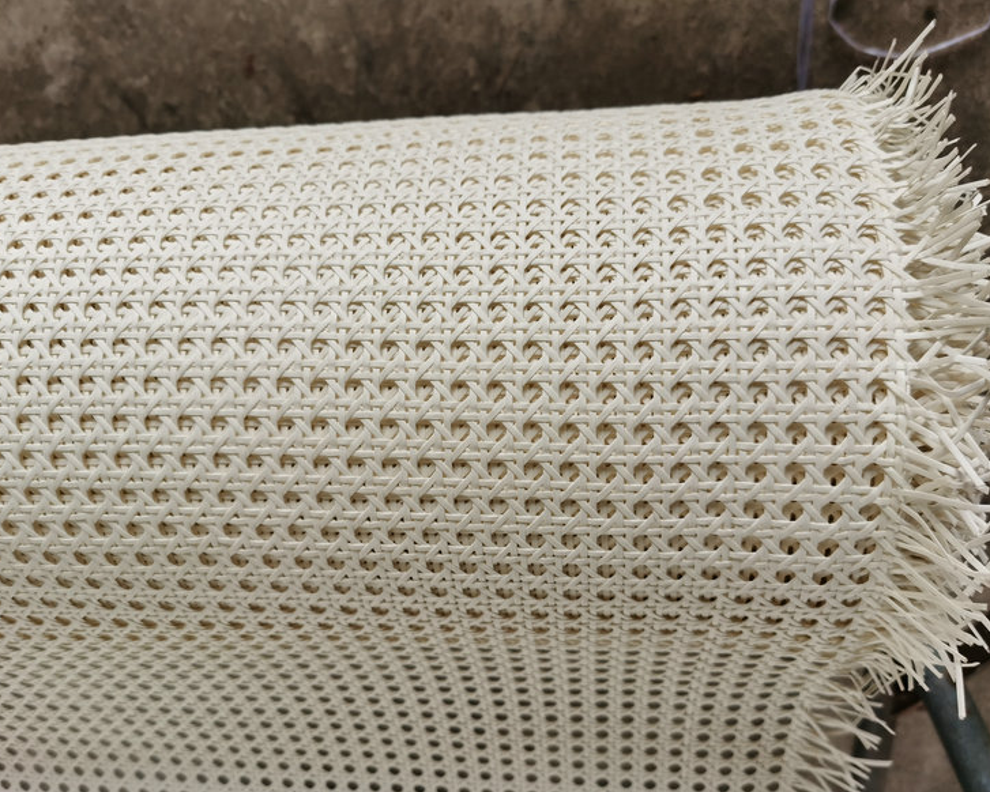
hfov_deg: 60.4
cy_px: 396
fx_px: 850
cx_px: 492
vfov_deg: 50.0
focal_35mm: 29
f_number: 1.6
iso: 50
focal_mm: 5.56
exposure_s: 1/268
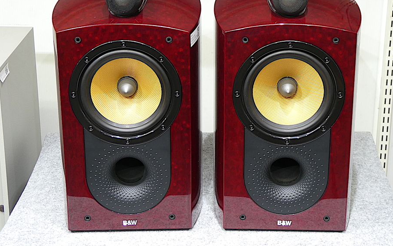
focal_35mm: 73
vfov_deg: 17.8
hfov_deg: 28.2
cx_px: 205
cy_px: 99
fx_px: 782
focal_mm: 11.7
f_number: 4.4
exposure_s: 1/5
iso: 200
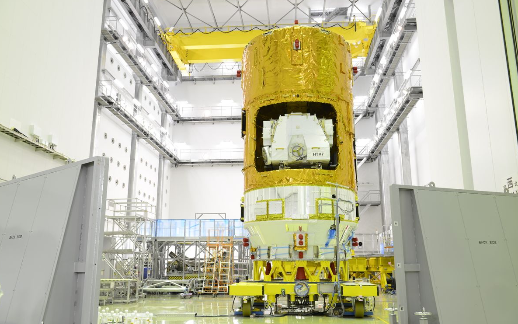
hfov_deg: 59.6
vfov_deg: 39.4
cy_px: 163
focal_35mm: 32
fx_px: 452
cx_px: 257
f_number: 5.6
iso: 100
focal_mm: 31
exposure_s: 1
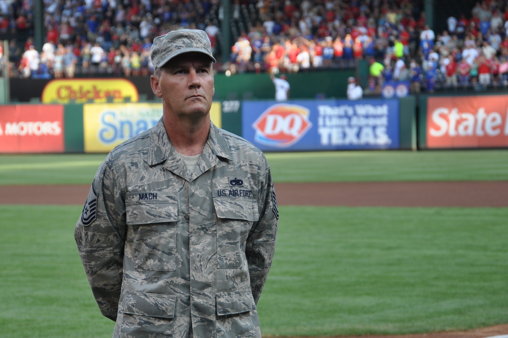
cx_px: 202
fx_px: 2941
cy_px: 211
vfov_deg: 6.6
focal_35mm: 209
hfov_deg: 9.9
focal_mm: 105
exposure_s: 1/160
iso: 200
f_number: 6.3
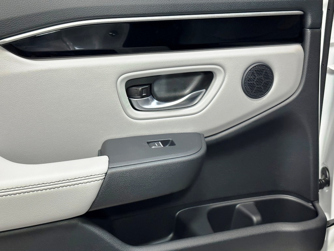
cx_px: 167
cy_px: 126
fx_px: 463
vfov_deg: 30.3
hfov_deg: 39.7
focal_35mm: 48
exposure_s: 1/40
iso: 400
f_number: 1.78
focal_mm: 6.86
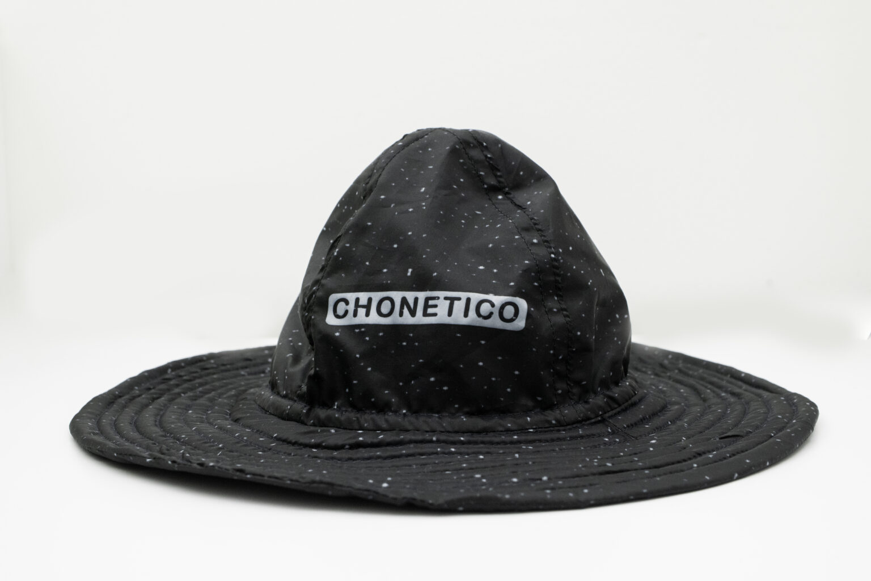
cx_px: 436
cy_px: 290
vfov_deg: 29.9
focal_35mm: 45
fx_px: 1089
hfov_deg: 43.6
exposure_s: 1/250
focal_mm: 45
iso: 2500
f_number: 9
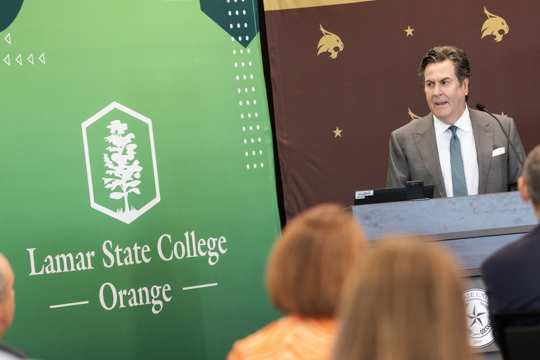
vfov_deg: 4.5
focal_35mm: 308
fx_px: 4620
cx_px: 424
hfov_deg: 6.7
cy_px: 230
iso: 1600
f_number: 4
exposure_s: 1/100
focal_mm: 188
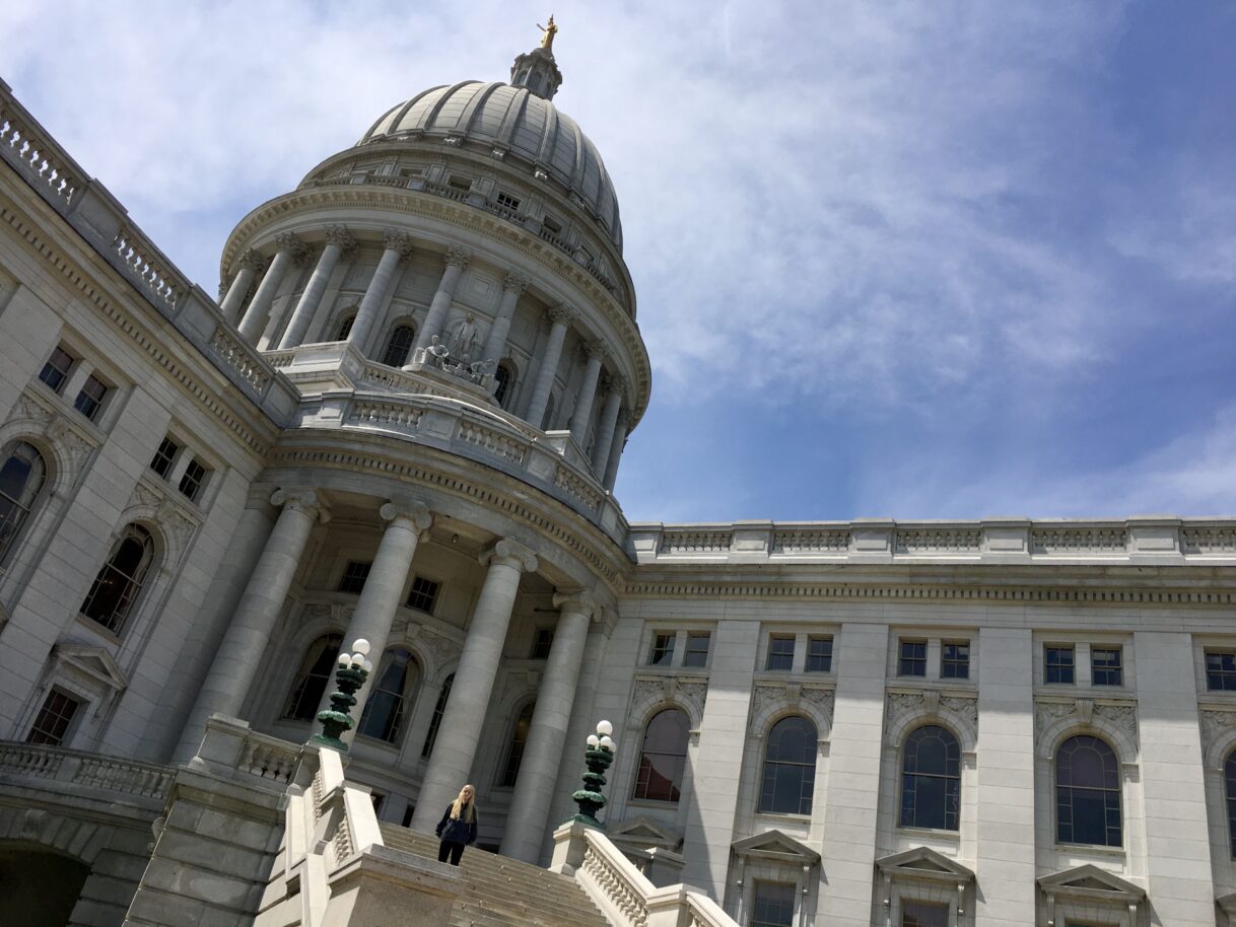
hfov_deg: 61.6
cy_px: 464
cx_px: 618
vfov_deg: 48.2
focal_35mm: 29
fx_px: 1036
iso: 25
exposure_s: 1/2404
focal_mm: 4.15
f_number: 2.2
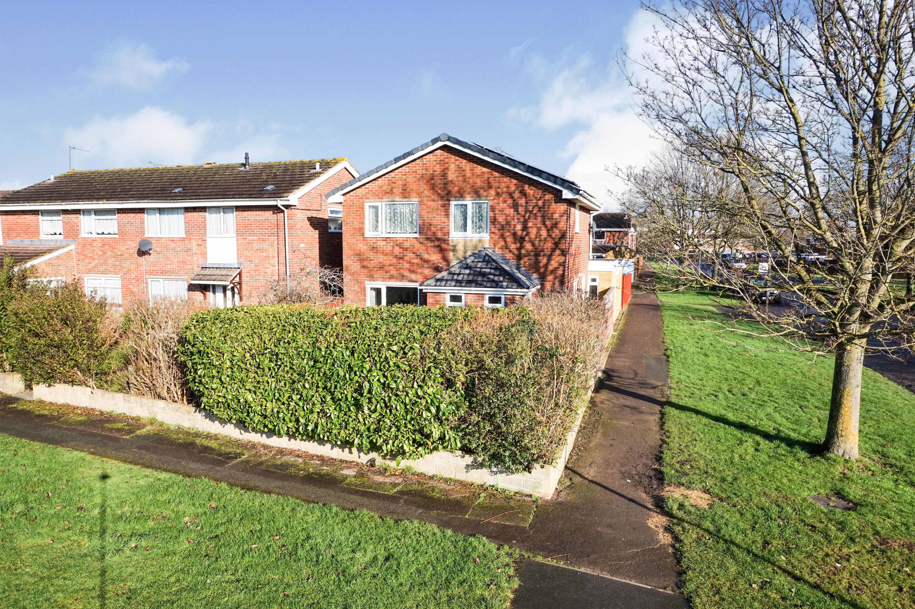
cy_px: 304
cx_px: 458
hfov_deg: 73.8
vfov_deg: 53.1
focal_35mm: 24
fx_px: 610
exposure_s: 1/80
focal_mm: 16
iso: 100
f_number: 13
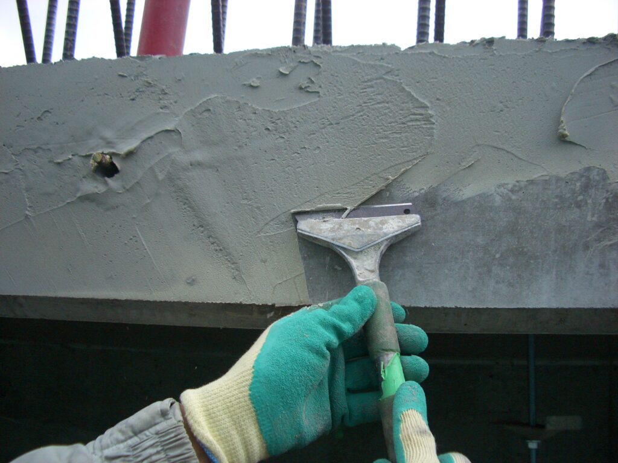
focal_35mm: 35
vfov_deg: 40.7
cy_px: 232
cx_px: 309
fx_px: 625
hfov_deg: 52.6
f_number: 2.6
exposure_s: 1/125
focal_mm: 5.8
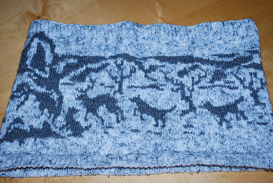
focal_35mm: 51
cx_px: 134
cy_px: 87
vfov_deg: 26.6
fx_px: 387
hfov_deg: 38.8
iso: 200
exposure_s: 1/60
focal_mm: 32
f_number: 4.8
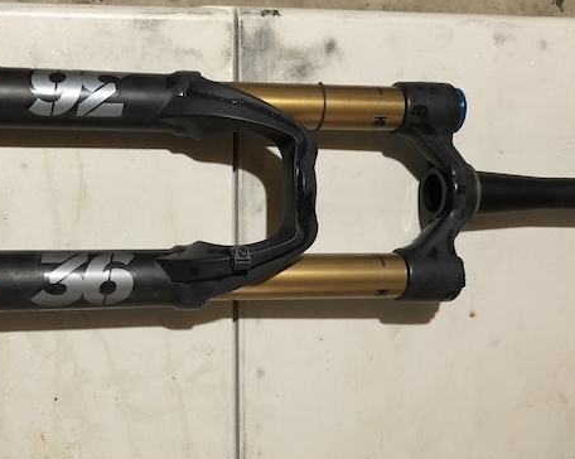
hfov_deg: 38.3
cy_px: 204
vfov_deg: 31.4
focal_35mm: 48
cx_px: 183
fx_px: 816
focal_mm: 4
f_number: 1.8
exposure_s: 1/9
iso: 100
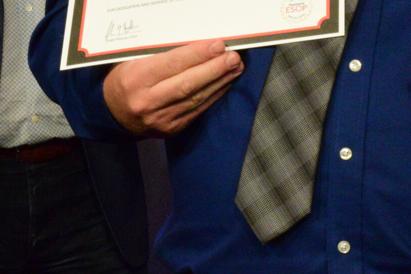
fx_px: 2683
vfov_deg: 5.8
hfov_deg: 8.7
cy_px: -103
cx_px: 376
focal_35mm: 235
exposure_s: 1/160
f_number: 22
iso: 6400
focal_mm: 50
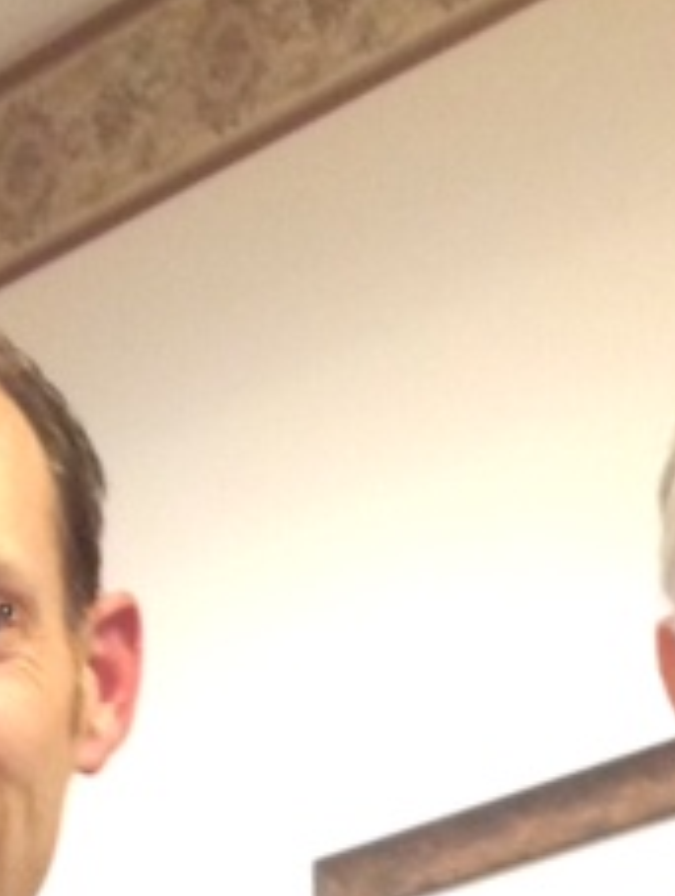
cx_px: 355
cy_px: 2060
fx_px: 5108
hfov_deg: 7.6
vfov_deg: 9.1
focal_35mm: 197
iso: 125
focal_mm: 4.28
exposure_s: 1/20
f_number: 2.4
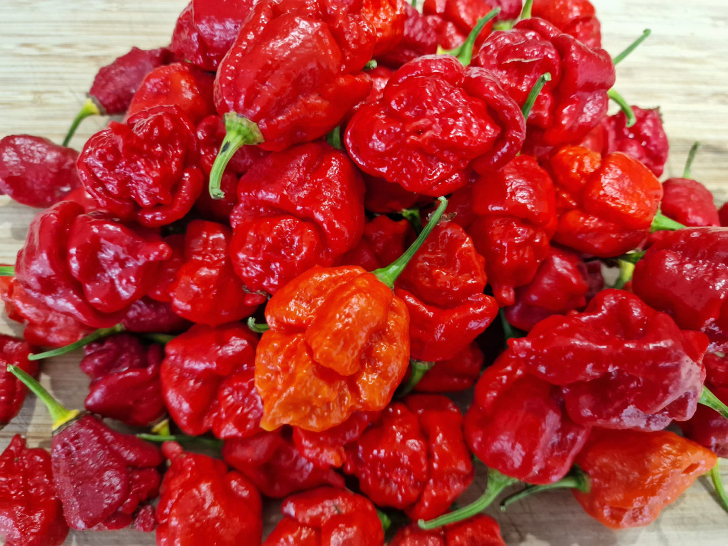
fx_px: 484
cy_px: 273
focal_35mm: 23
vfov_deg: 58.9
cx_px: 364
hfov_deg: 73.9
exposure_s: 1/100
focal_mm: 6.4
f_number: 1.8
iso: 500
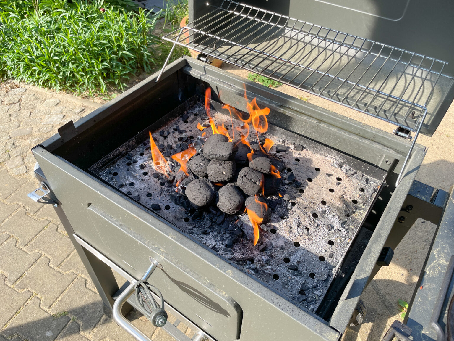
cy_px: 170
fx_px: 341
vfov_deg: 53.1
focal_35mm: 26
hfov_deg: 67.3
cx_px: 227
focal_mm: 4.2
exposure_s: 1/500
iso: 32
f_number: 1.6
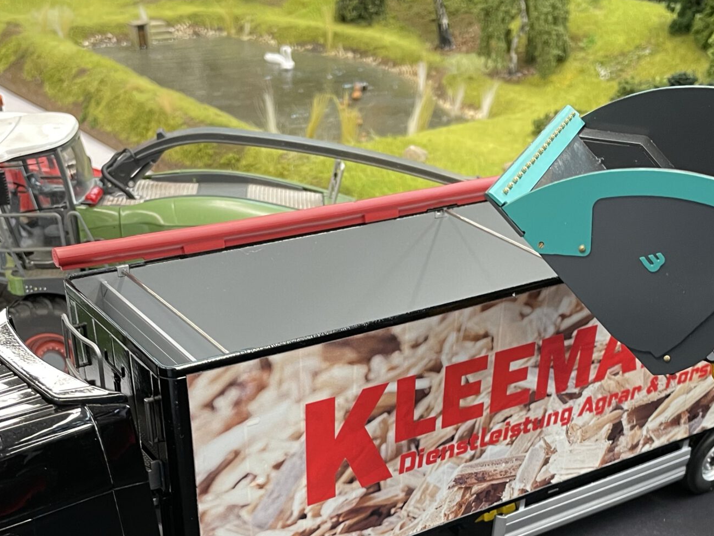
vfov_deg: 27.3
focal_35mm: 51
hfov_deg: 37.5
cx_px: 391
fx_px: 1052
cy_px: 511
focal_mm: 4.2
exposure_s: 1/50
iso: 80
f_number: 1.6
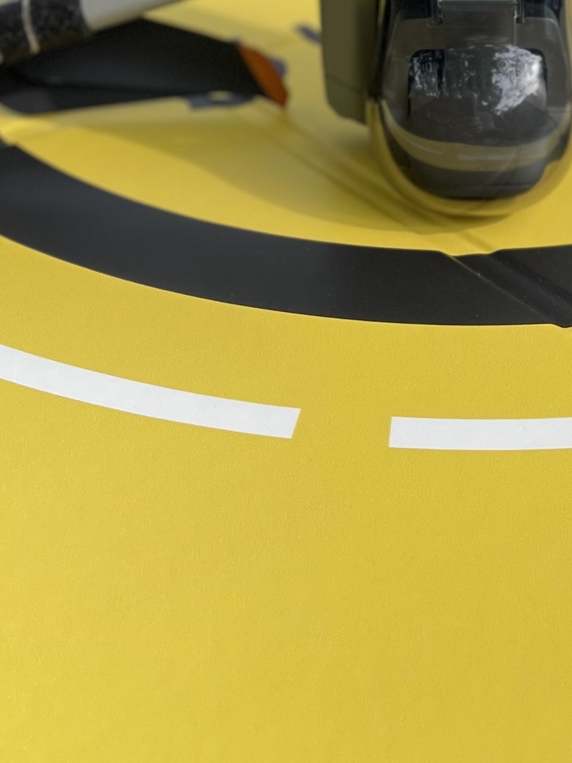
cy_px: -229
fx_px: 1653
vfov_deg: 23.1
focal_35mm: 75
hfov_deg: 19.4
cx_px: 481
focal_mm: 5.1
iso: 50
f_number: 1.6
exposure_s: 1/1130
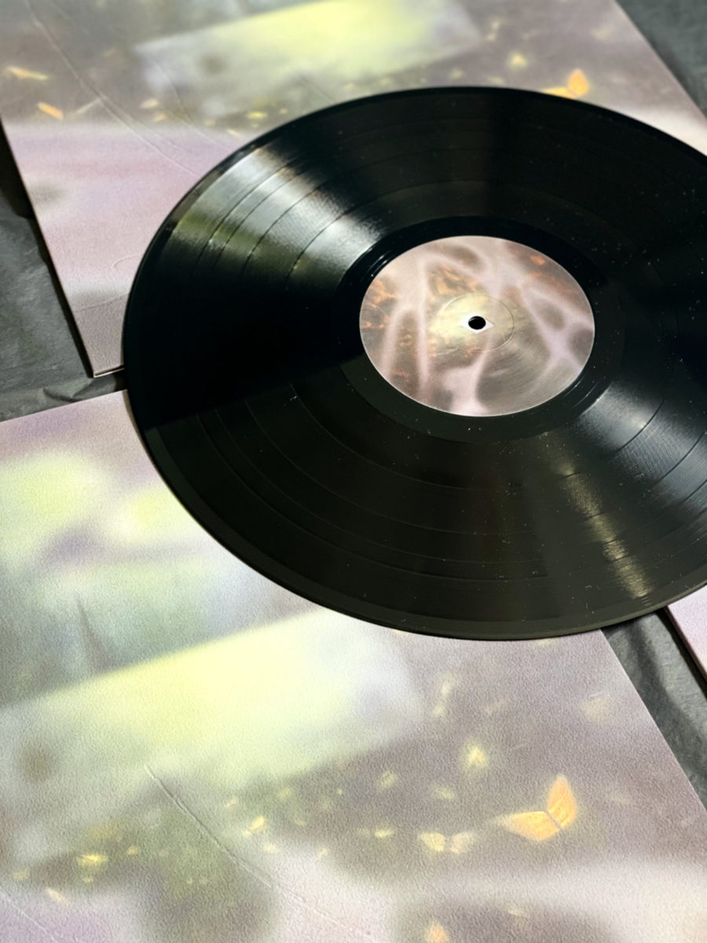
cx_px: 354
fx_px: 1416
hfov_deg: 28.0
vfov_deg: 36.8
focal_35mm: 52
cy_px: 472
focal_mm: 6
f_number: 2
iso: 200
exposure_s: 1/40
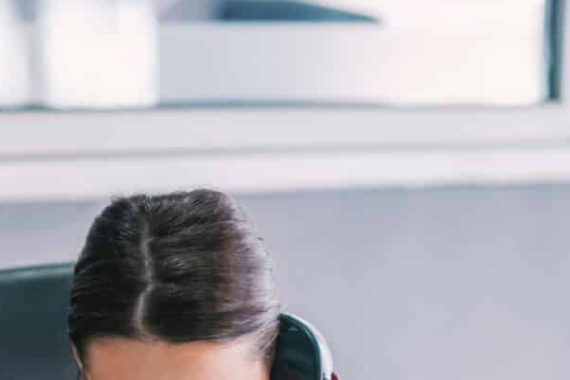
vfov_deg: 8.0
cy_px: 571
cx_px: 318
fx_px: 2676
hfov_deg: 12.2
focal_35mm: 169
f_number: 1.6
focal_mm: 50
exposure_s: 1/320
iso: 500
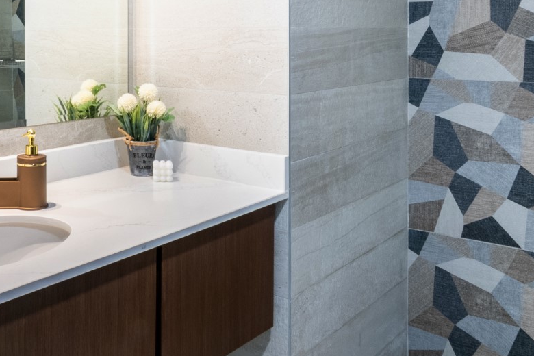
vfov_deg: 30.5
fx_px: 623
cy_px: 37
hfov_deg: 44.6
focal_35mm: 42
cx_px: 124
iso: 250
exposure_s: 1
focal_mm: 11
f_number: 22
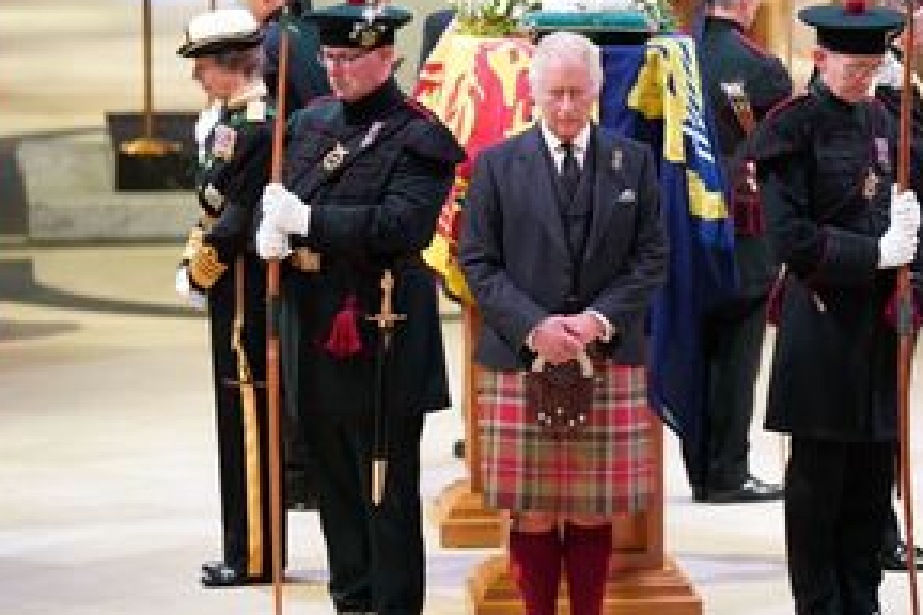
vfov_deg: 6.1
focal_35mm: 226
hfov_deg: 9.1
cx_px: 636
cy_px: 296
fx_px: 5794
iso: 4000
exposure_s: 1/60
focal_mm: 157
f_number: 2.8
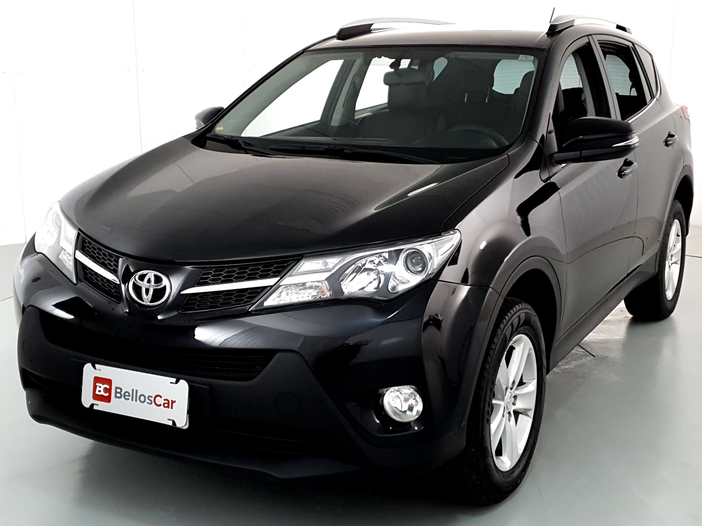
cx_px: 351
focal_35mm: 26
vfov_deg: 53.1
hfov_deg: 67.3
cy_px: 263
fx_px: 527
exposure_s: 1/60
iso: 160
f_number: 1.5
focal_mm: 4.32
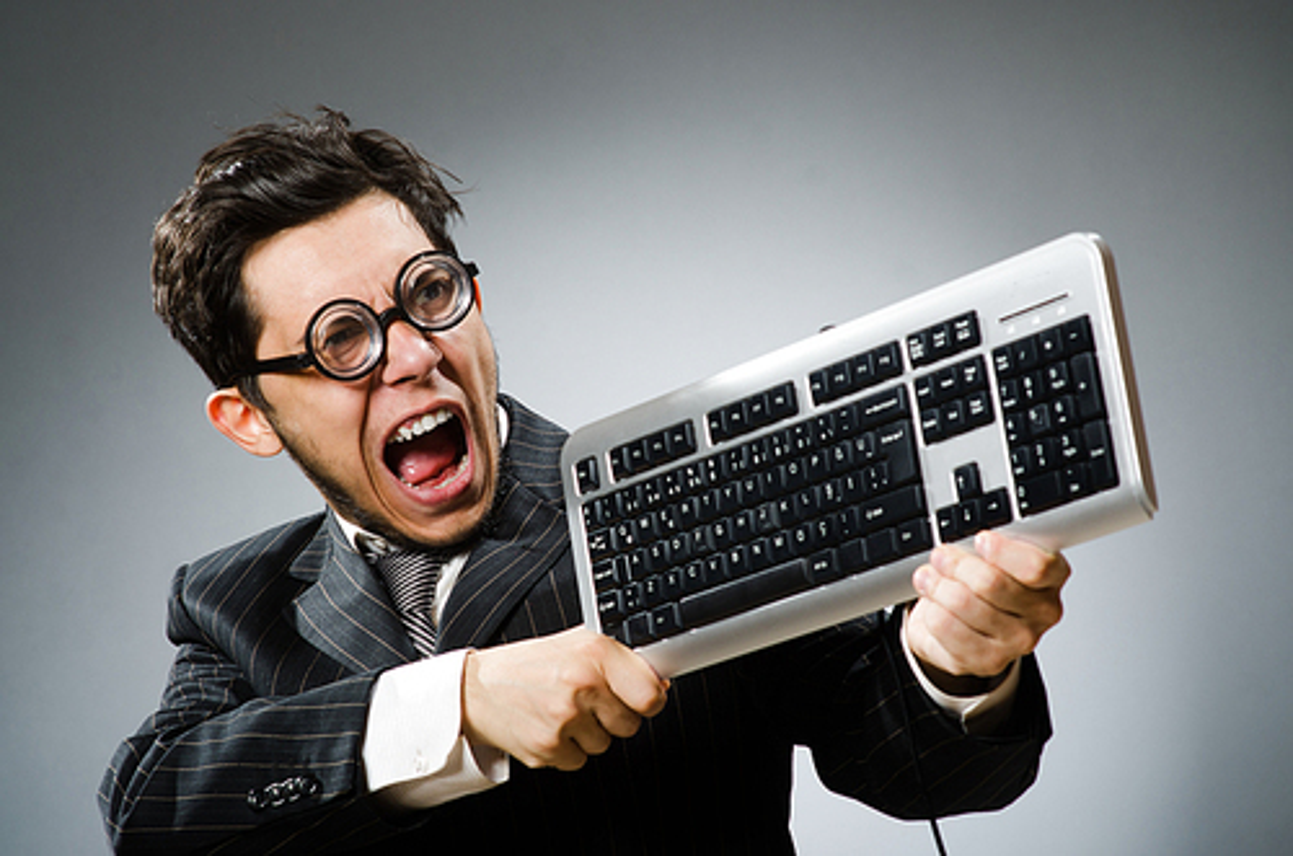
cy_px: 428
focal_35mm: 128
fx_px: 4569
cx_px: 646
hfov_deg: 16.1
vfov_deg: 10.7
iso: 100
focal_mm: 85
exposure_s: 1/200
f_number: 7.1
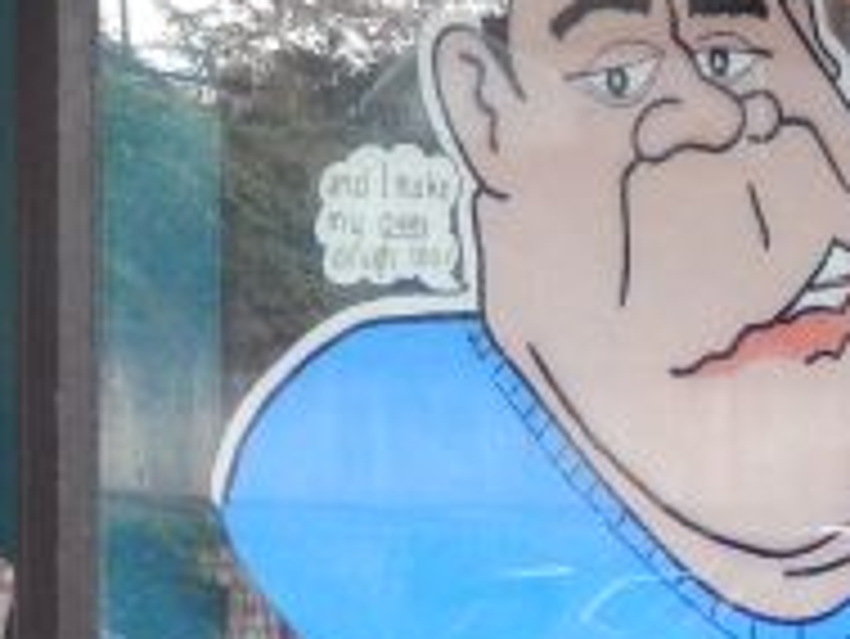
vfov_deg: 8.6
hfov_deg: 11.4
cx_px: 234
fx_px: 4251
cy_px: 450
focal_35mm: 173
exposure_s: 1/30
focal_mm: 5.7
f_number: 3.8
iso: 400
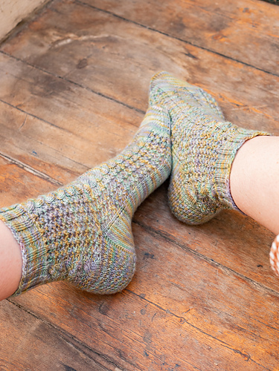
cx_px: 140
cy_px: 186
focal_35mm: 50
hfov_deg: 29.1
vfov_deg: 38.2
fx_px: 537
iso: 400
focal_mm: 25
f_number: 4.5
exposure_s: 1/100
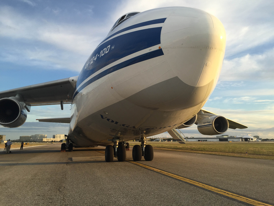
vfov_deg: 48.2
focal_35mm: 29
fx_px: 230
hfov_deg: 61.7
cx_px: 137
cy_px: 103
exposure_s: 1/507
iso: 32
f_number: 2.2
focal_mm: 4.15
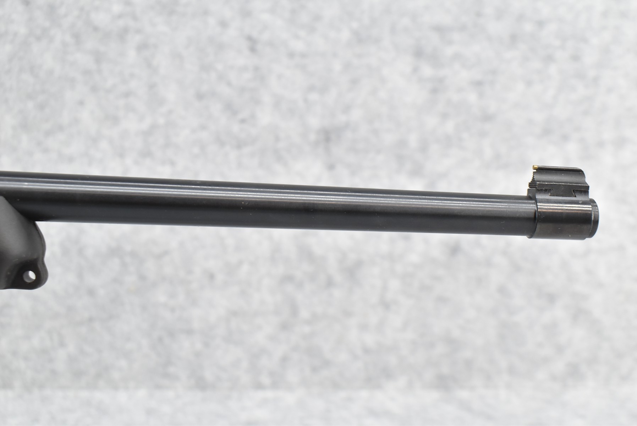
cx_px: 318
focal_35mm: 46
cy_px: 213
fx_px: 823
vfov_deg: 29.0
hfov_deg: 42.3
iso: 640
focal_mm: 31
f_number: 7.1
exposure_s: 1/80
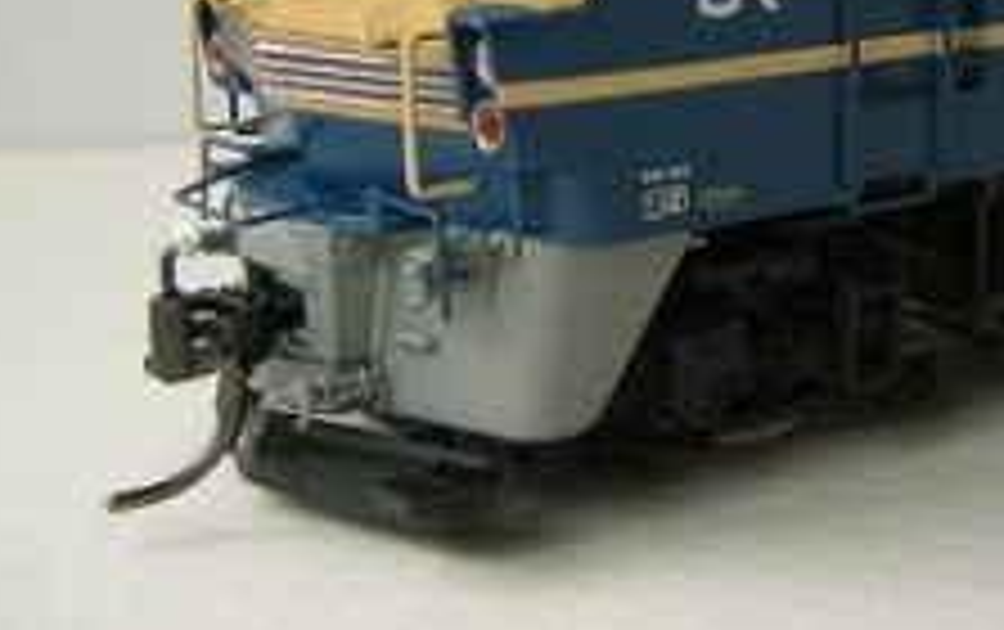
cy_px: -90
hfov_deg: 23.4
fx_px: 2274
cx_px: 1090
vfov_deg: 15.3
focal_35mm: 83
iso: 50
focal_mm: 5.8
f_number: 2.8
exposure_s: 1/54.6
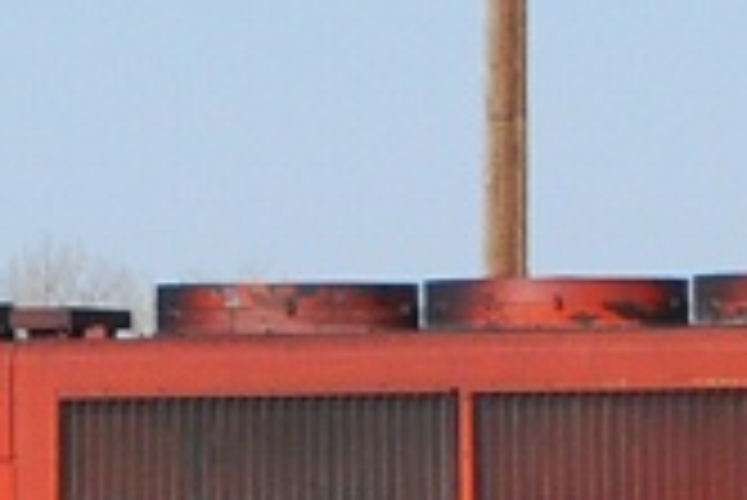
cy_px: 721
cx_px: -428
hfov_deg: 4.6
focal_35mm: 447
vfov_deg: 3.1
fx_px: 9277
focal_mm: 55
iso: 200
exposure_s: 1/400
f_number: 8
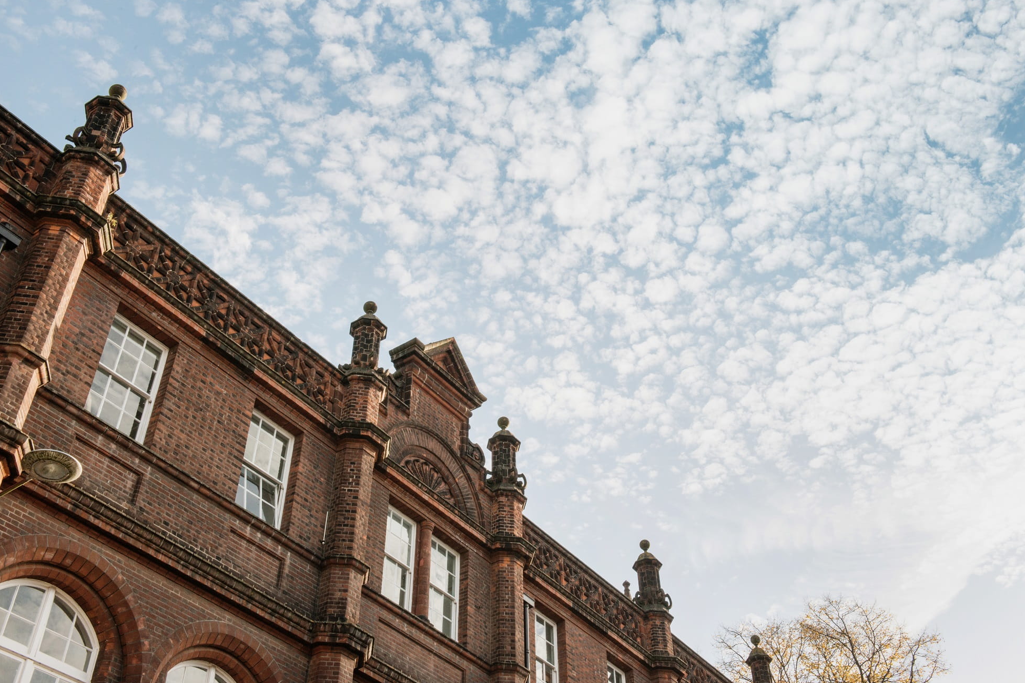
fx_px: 1110
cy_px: 340
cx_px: 525
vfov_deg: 34.2
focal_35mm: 39
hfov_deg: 49.6
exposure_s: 1/125
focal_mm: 38
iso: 640
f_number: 20
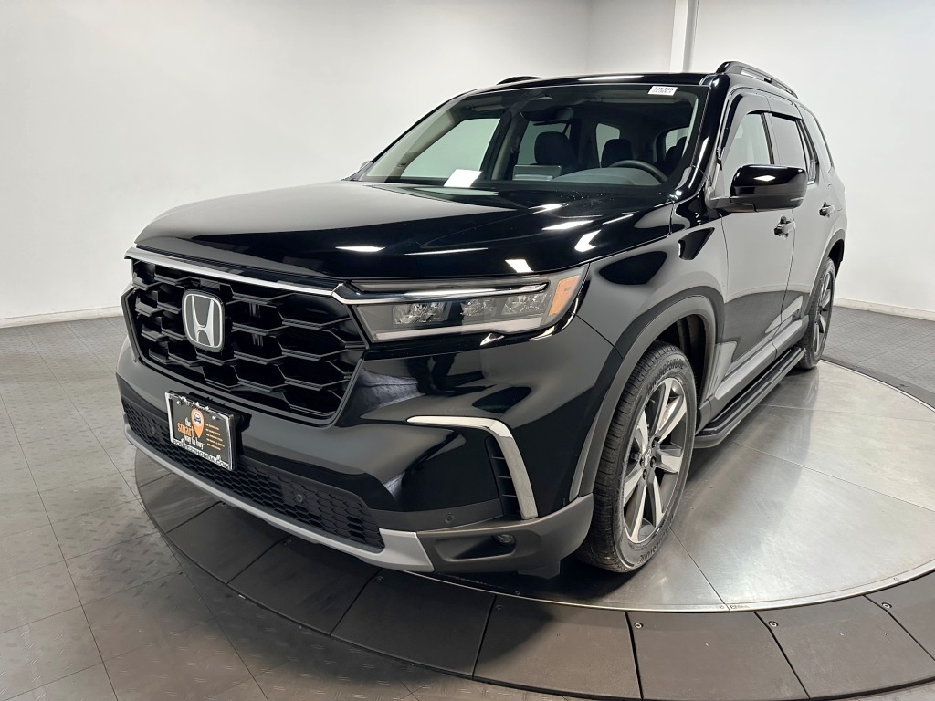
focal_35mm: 24
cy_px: 350
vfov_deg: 56.8
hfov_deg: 71.6
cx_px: 468
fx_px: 648
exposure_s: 1/60
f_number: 1.78
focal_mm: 6.86
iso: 500
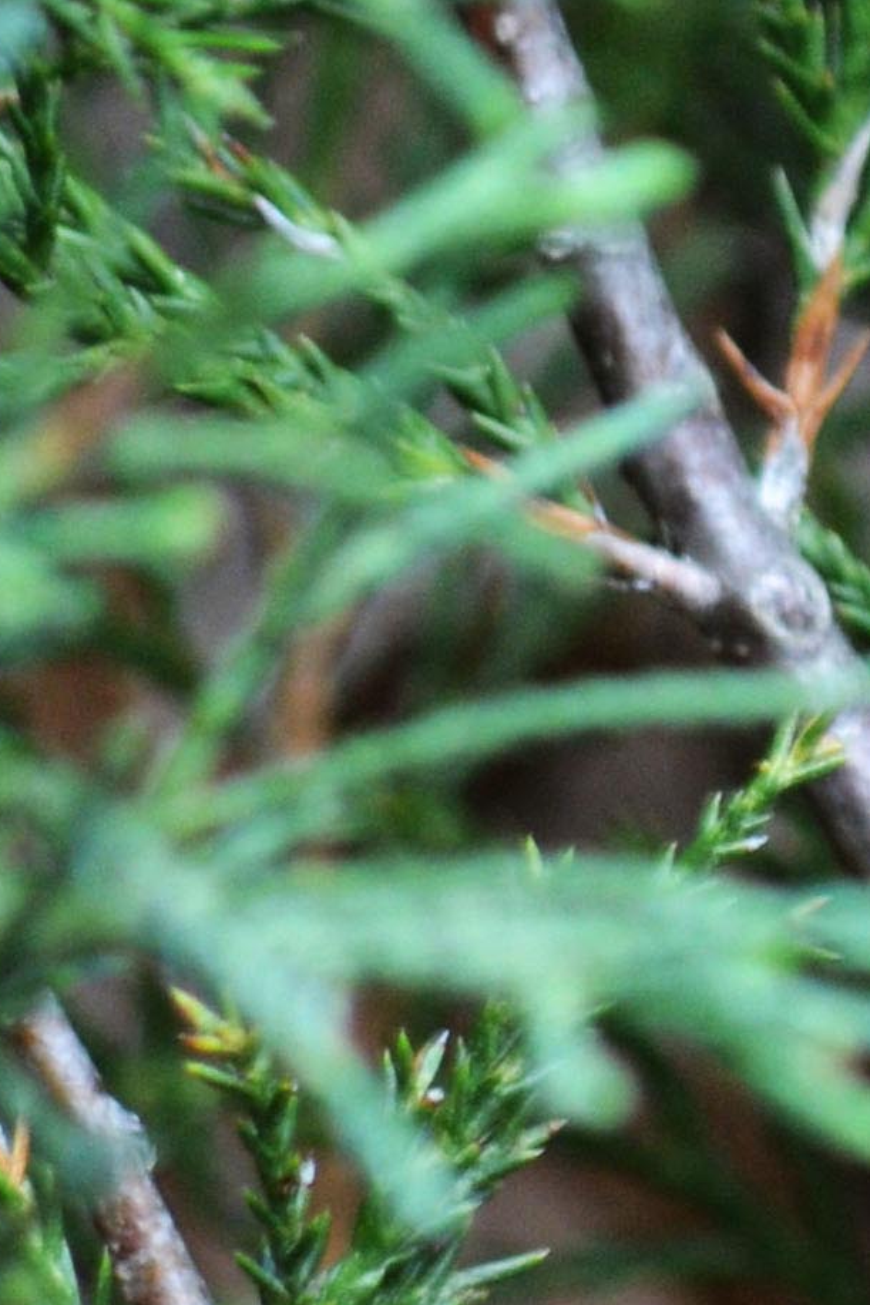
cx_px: 1391
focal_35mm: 1509
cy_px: 1251
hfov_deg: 0.9
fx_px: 54676
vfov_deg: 1.4
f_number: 5.6
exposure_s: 1/125
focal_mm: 200
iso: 640
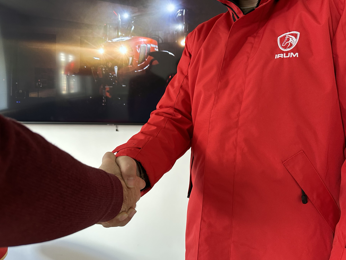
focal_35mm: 25
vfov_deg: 54.9
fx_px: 250
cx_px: 179
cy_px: 132
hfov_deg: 69.4
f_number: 1.78
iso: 320
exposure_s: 1/50
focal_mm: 6.86
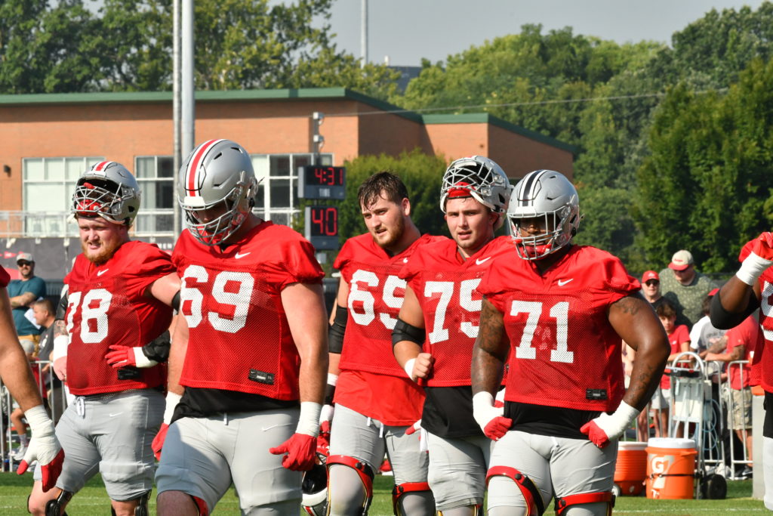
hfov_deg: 6.2
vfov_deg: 4.2
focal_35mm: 330
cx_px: 386
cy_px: 258
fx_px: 7086
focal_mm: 220
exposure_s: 1/640
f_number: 18
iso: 1000
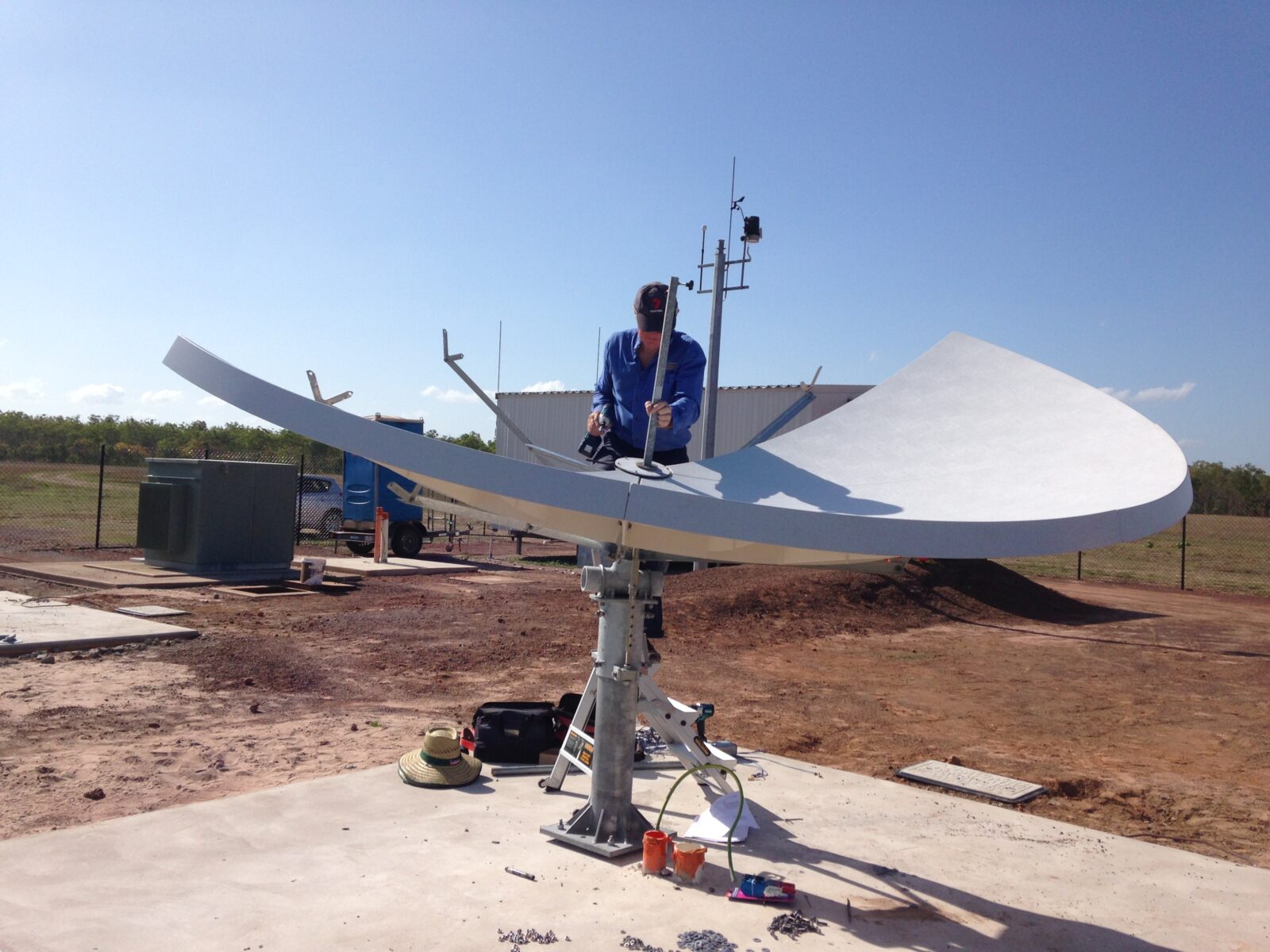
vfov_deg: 42.9
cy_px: 476
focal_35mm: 33
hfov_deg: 55.4
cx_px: 635
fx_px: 1211
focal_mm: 4.12
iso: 50
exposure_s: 1/2710
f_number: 2.4
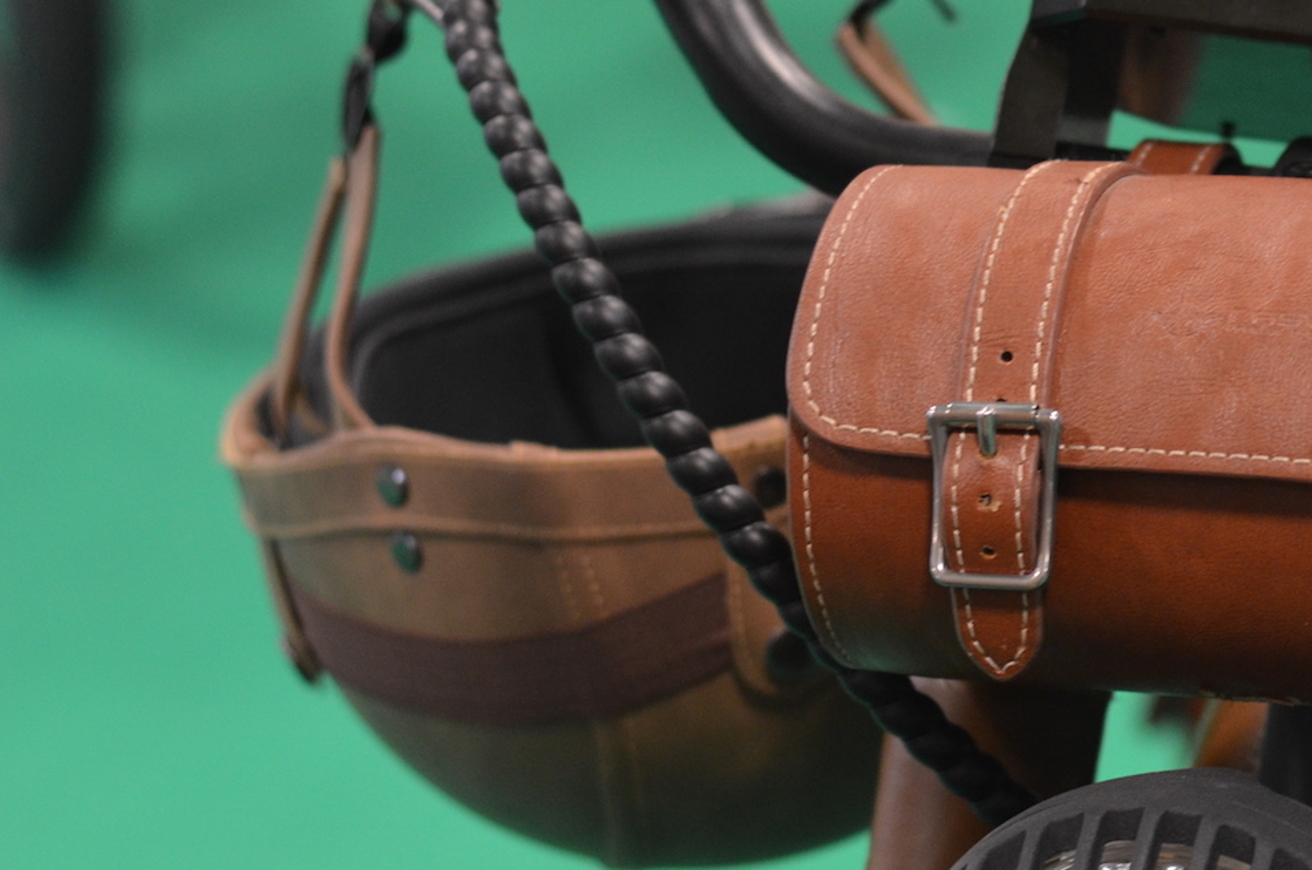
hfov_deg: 12.9
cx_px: 1371
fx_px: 5711
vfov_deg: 8.7
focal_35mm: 157
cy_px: 560
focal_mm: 50
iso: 800
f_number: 3.2
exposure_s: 1/40
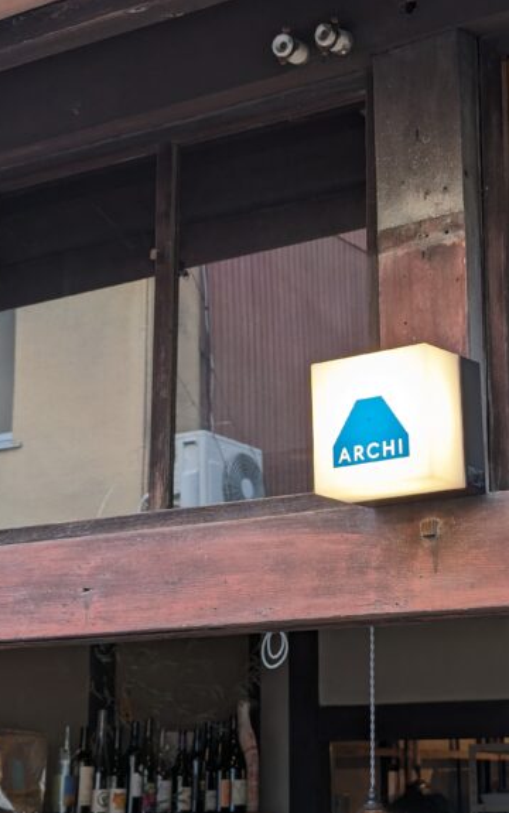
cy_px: 406
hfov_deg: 19.1
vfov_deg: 30.2
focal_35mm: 68
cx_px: 375
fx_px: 1507
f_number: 1.85
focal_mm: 6.81
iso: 53
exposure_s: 1/260
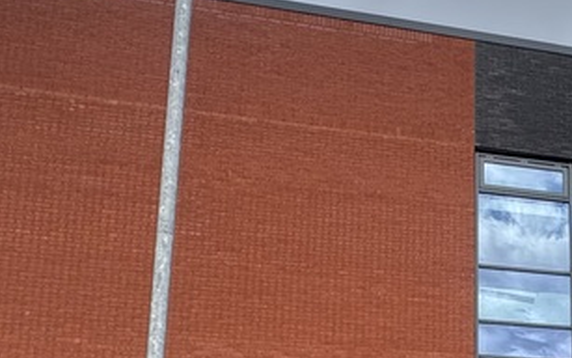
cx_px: 596
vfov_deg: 20.2
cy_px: 487
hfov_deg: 31.9
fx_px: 904
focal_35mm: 58
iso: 40
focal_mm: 2.22
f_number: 2.2
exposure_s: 1/495
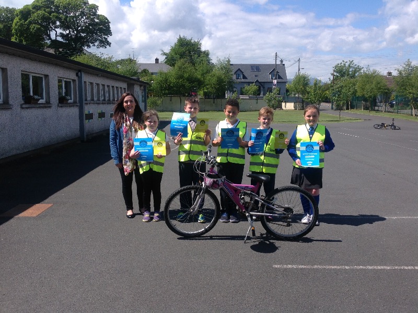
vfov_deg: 40.6
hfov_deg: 52.7
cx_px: 209
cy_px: 156
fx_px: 422
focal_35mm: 35
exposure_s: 1/1513
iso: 50
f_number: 2.4
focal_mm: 4.28
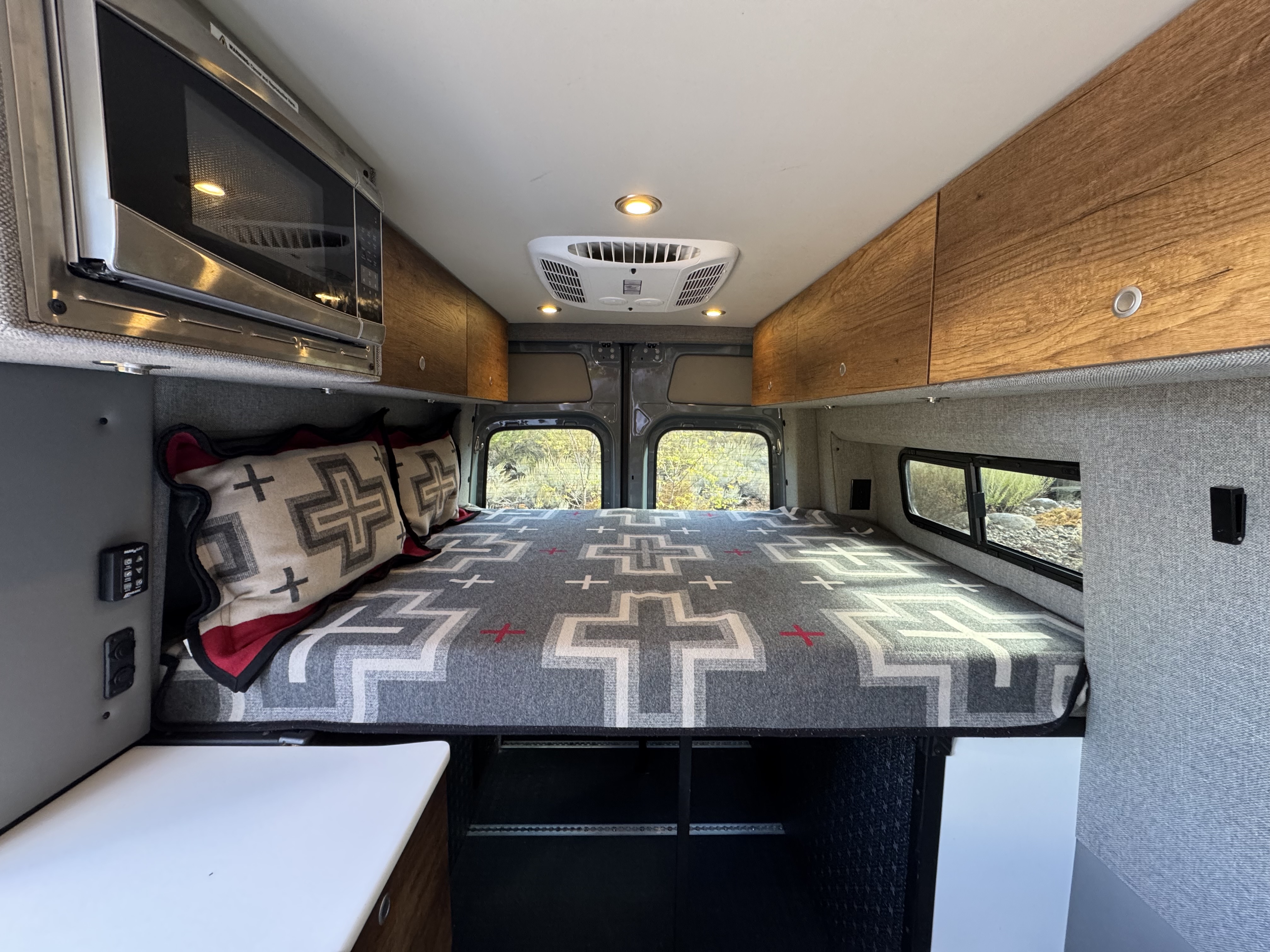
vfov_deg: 85.7
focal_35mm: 14
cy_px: 476
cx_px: 635
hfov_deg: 102.1
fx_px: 514
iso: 320
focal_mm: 2.22
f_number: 2.2
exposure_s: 1/78
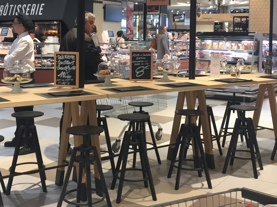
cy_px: 53
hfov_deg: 36.2
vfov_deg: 27.2
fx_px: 424
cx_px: 133
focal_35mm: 53
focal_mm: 4.15
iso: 50
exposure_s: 1/33
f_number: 2.2
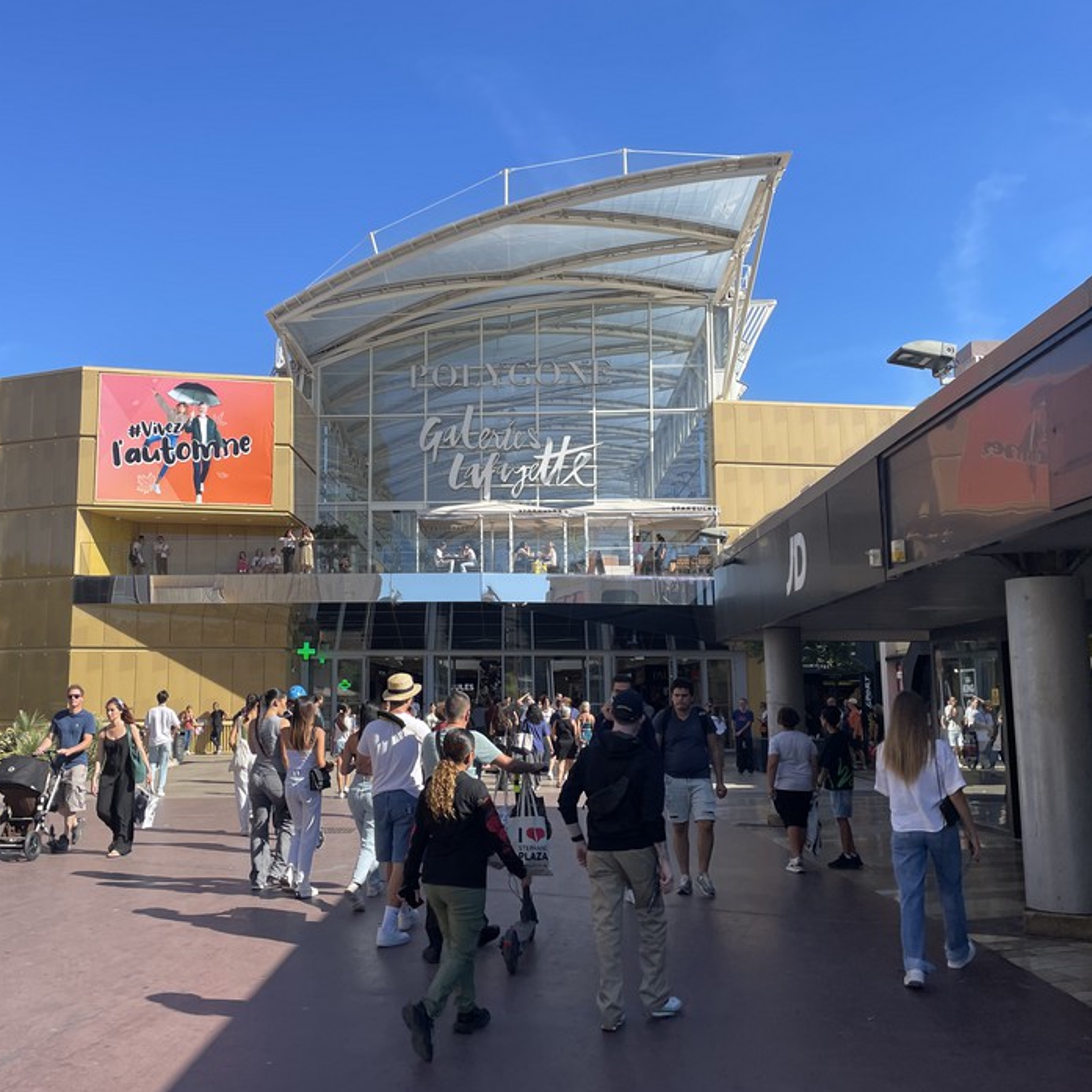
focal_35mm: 32
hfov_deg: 50.8
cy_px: 564
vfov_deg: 51.1
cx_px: 436
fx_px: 1142
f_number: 1.6
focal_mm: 4.2
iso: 32
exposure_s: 1/2092
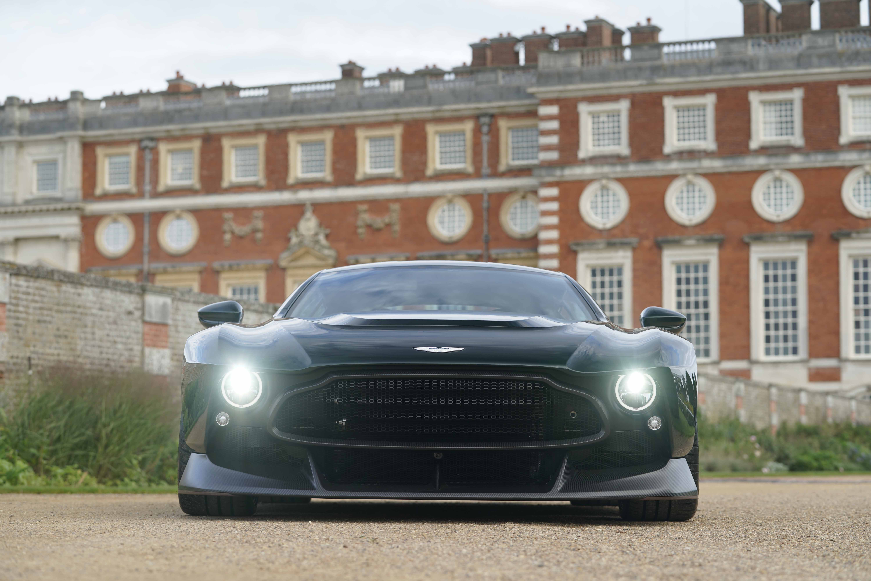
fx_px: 2008
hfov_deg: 24.5
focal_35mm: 83
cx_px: 436
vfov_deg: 16.5
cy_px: 290
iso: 100
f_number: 4
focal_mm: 83
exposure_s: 1/80
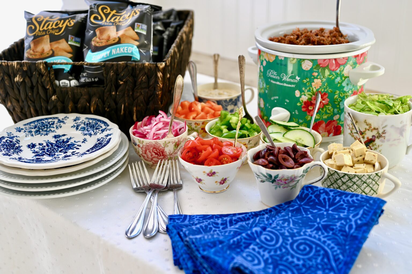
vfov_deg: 27.0
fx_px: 572
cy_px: 137
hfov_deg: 39.6
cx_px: 206
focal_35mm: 50
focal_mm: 50
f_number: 4
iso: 100
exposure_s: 1/160
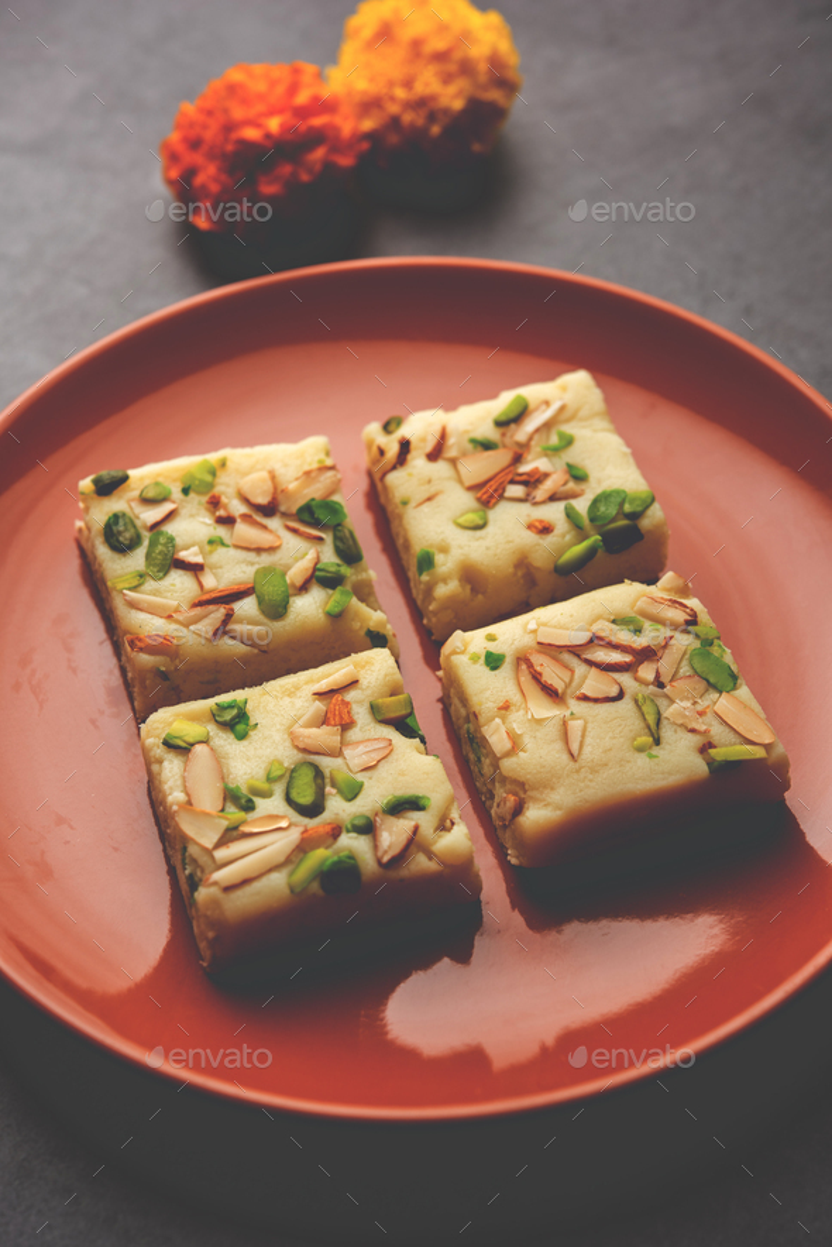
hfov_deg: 22.6
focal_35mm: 60
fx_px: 2078
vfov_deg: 33.4
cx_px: 416
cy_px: 624
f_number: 6.3
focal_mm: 60
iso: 125
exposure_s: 1/125
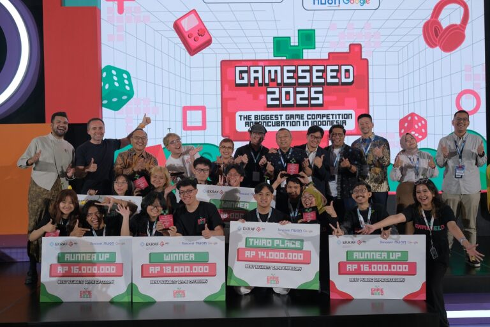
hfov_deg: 54.4
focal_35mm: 35
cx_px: 245
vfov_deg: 37.9
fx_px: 476
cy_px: 164
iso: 1250
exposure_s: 1/250
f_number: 2.8
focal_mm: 23
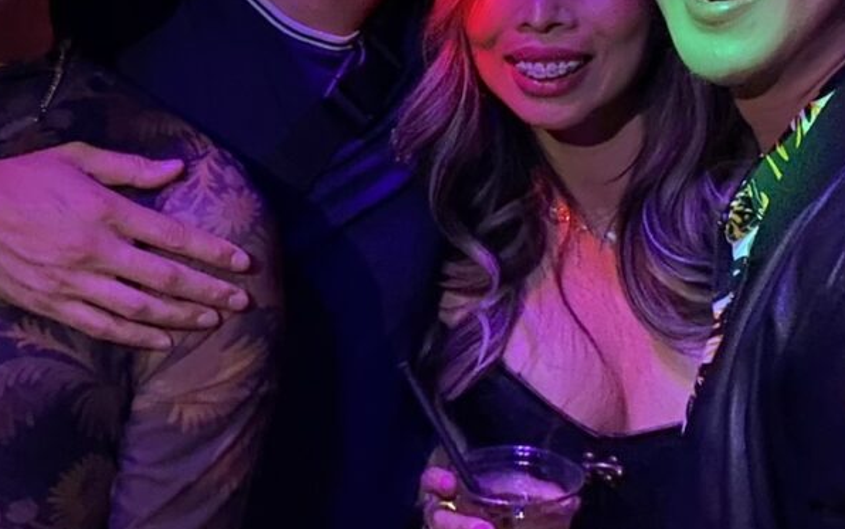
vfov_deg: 18.2
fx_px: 1636
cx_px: 388
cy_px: 108
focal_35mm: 71
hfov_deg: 29.0
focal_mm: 4.25
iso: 1250
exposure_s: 1/15
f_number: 1.8
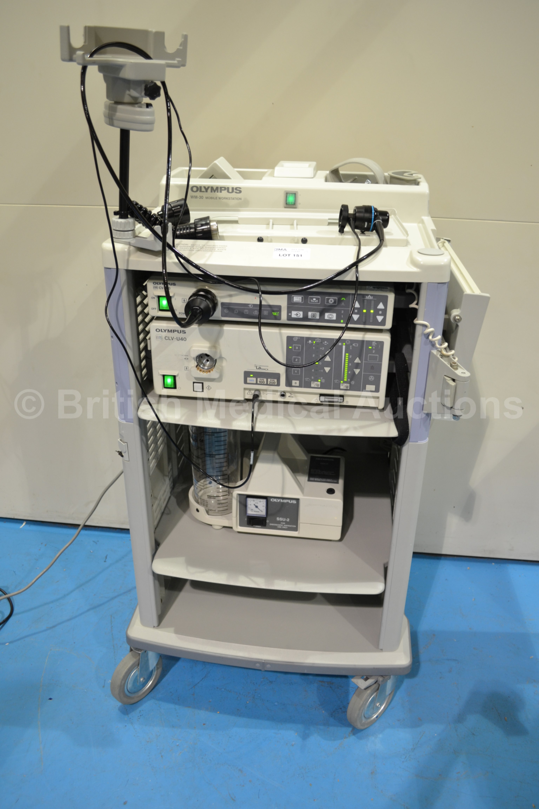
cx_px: 270
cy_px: 404
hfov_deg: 43.6
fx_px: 674
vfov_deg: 61.9
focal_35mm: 30
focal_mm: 20
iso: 400
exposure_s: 1/15
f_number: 3.8
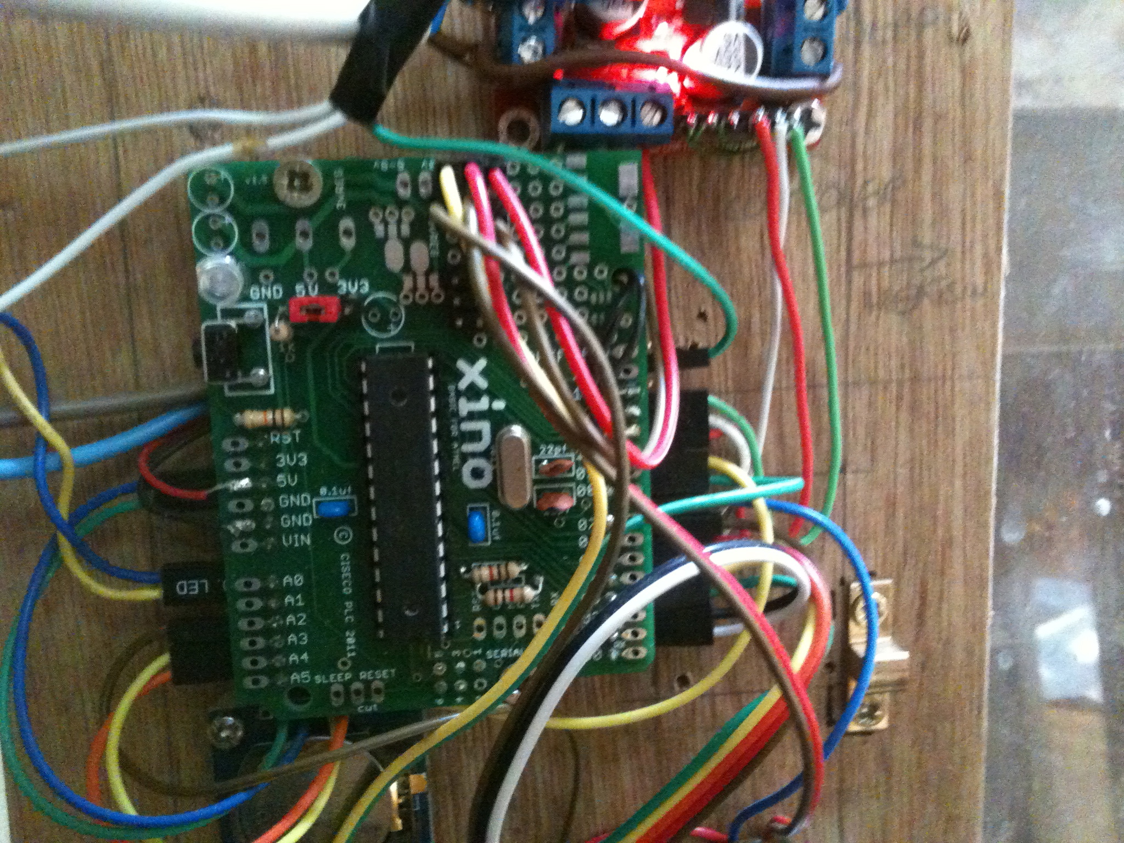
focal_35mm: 35
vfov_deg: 40.7
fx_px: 1136
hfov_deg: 52.6
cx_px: 562
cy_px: 422
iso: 640
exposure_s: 1/10
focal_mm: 3.85
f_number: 2.8
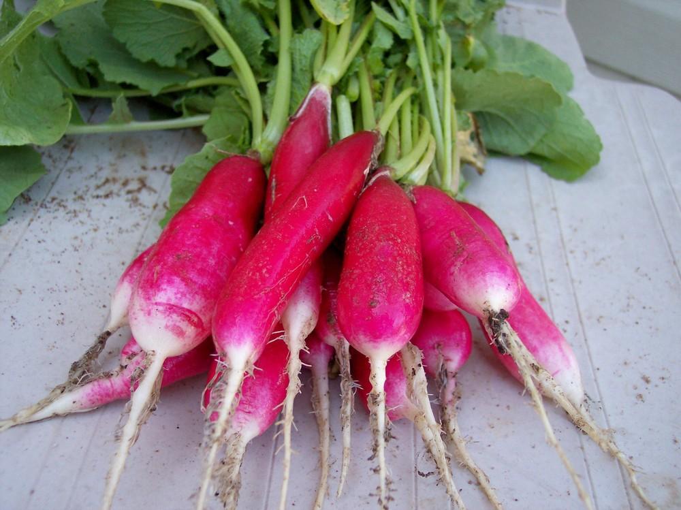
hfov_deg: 49.0
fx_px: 747
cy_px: 255
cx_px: 340
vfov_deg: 37.7
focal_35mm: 38
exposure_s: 1/125
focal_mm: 8
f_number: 2.8
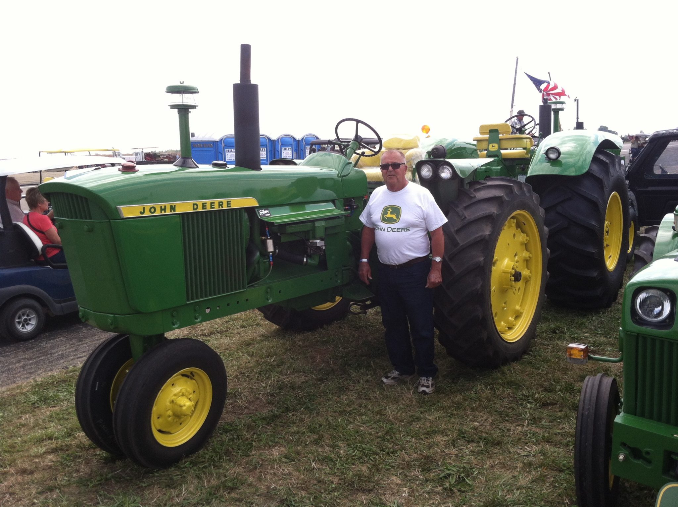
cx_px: 339
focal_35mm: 35
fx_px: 685
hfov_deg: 52.7
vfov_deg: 40.6
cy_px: 254
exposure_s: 1/588
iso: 80
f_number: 2.8
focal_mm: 3.85
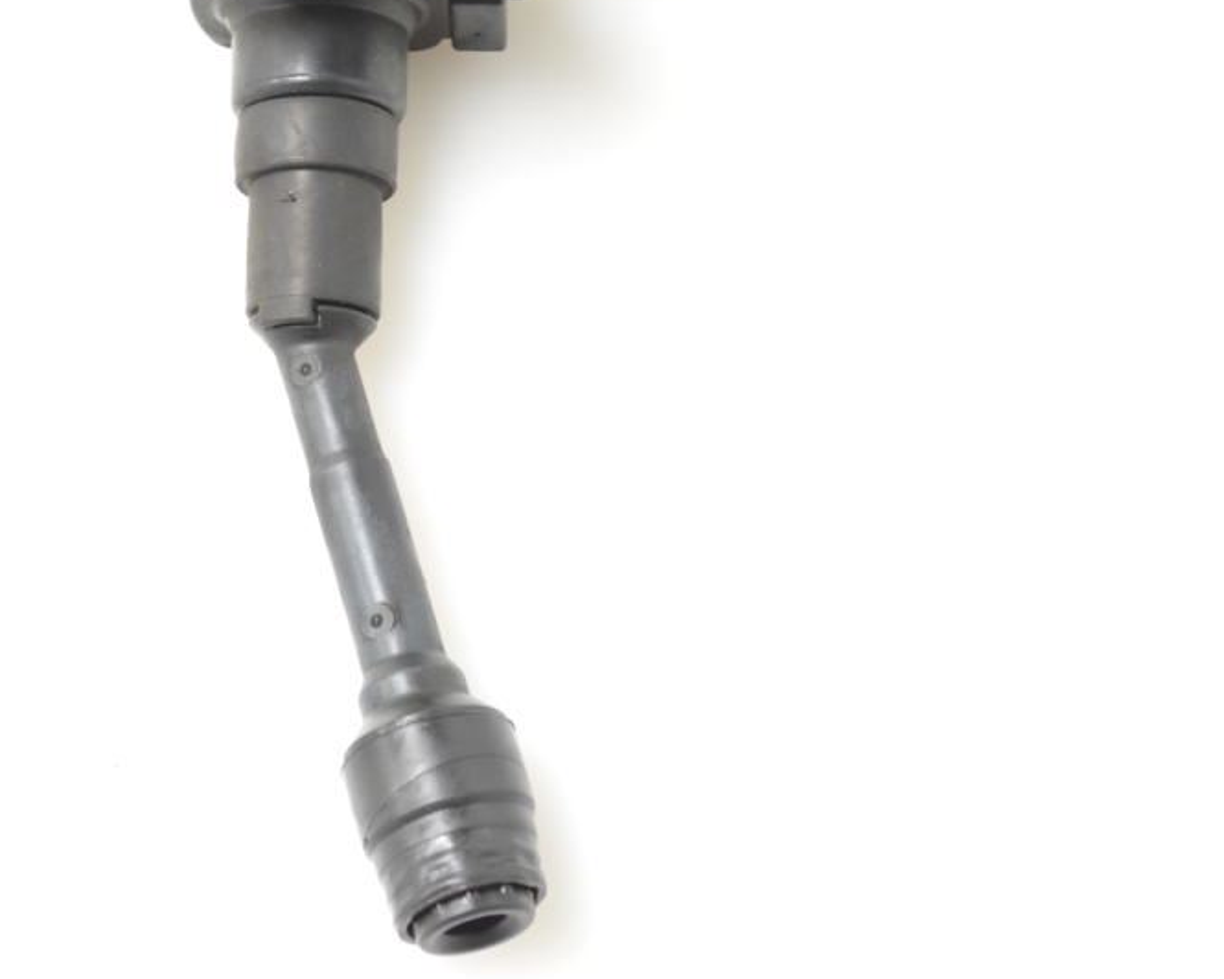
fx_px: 3297
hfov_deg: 20.9
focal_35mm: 91
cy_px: 364
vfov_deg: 16.9
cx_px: 363
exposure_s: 1/80
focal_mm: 42
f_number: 6.3
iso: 2000
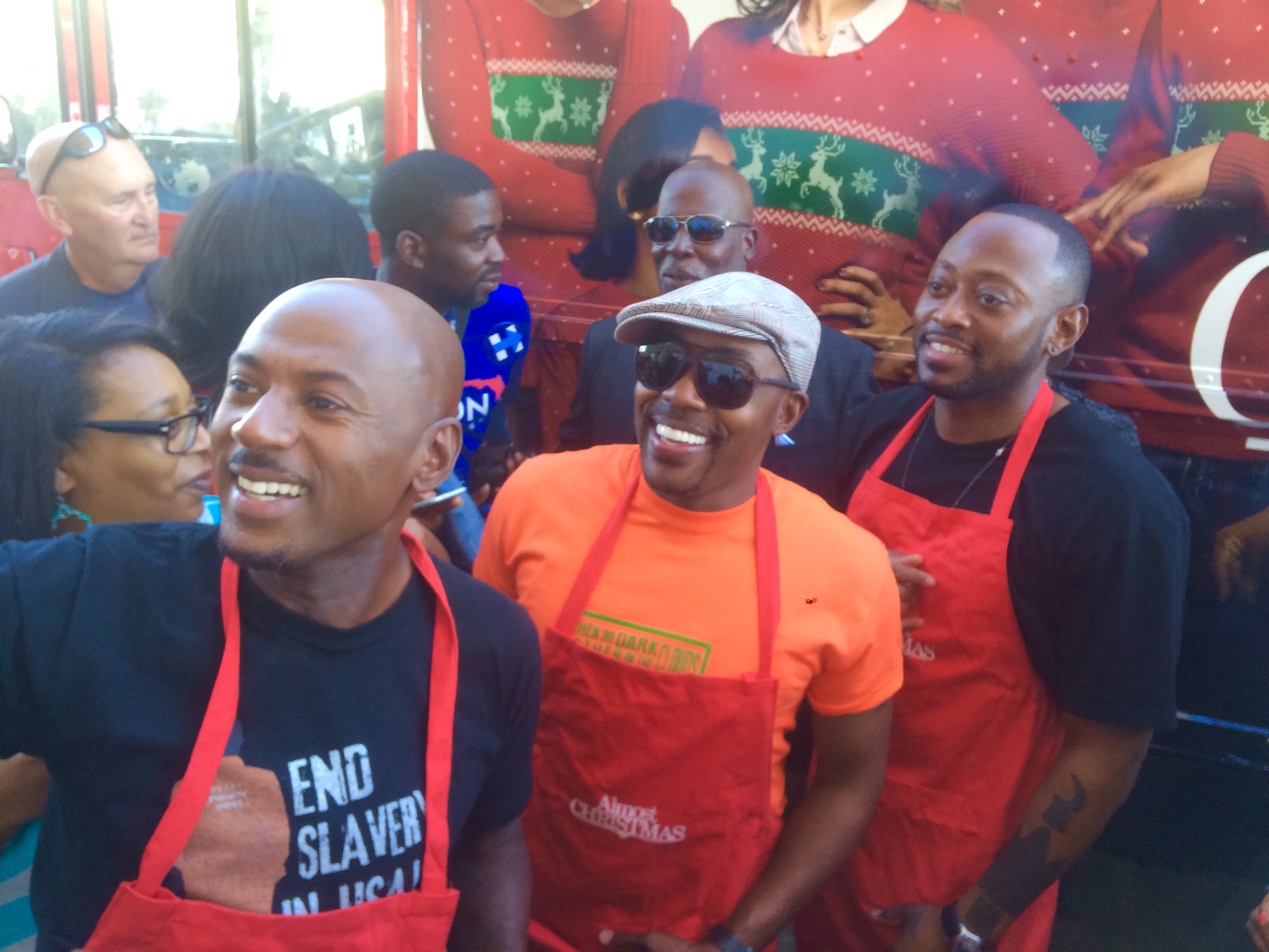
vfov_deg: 48.2
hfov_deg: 61.7
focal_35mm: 29
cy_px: 476
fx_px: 1063
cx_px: 634
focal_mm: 4.15
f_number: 2.2
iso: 40
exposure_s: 1/40
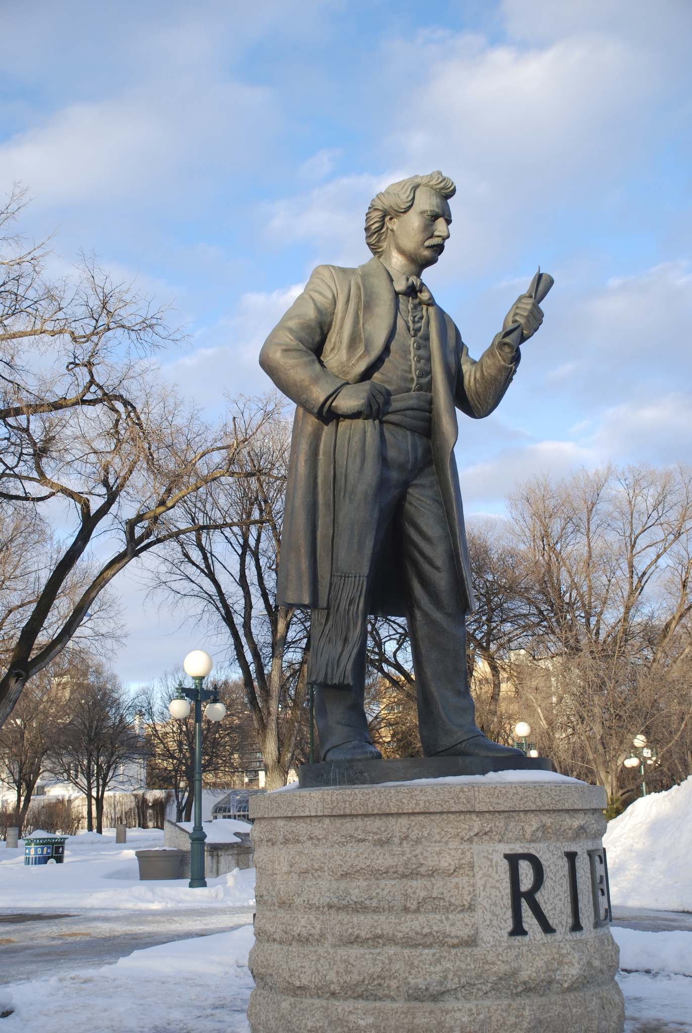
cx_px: 346
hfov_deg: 29.0
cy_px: 516
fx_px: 1337
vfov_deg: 42.3
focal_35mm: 46
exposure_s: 1/125
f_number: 5.6
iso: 110
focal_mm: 31
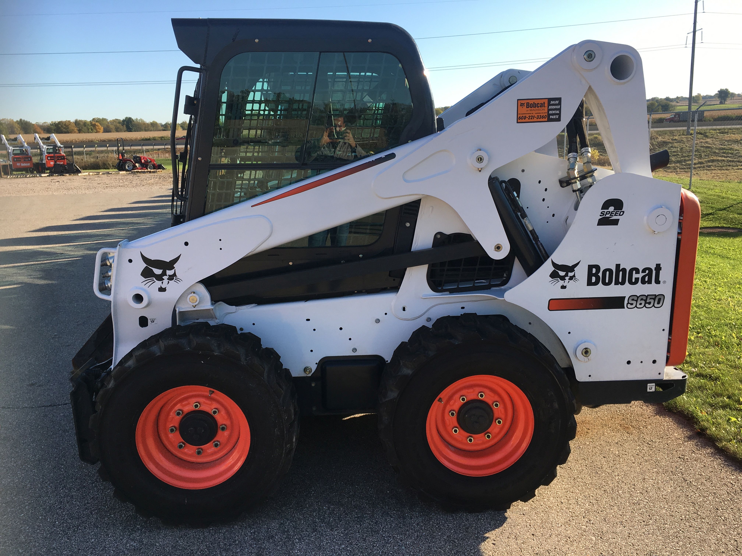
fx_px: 622
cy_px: 278
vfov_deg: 48.2
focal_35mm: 29
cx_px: 371
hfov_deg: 61.7
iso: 25
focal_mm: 4.15
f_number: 2.2
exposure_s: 1/699
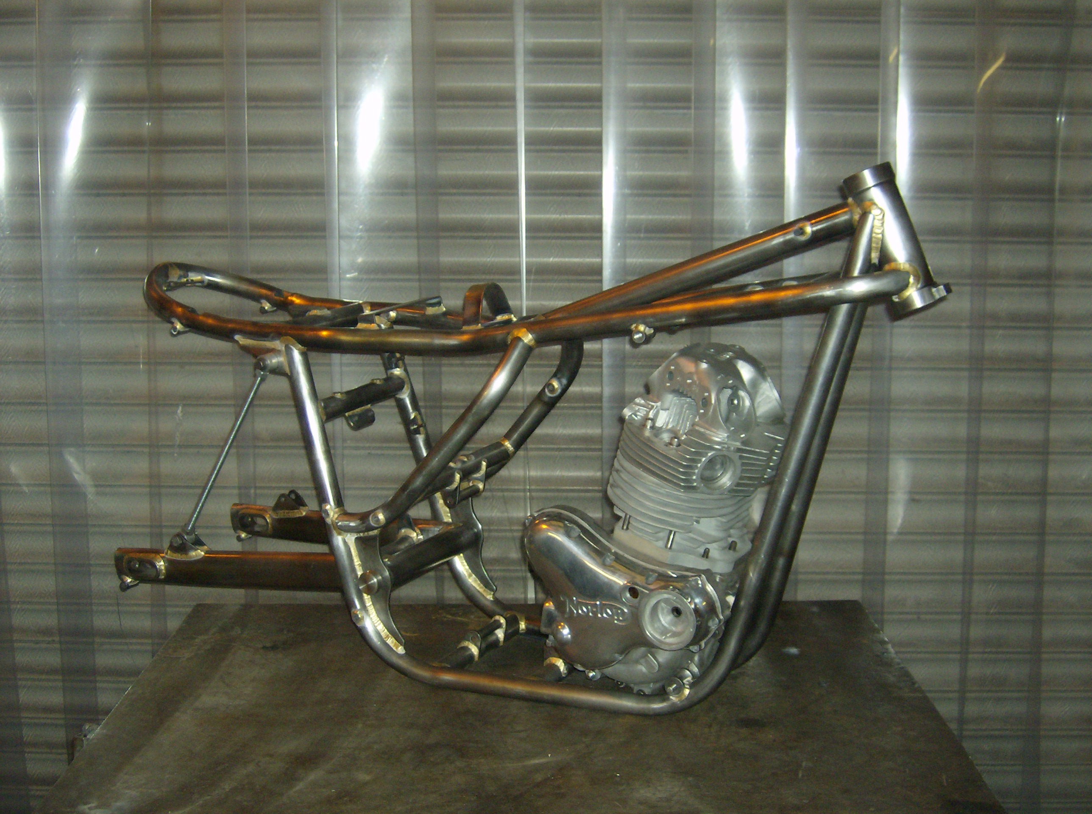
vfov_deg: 31.4
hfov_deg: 41.3
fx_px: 1448
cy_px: 407
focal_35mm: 46
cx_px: 546
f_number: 3.1
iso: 200
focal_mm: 7.7
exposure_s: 1/74
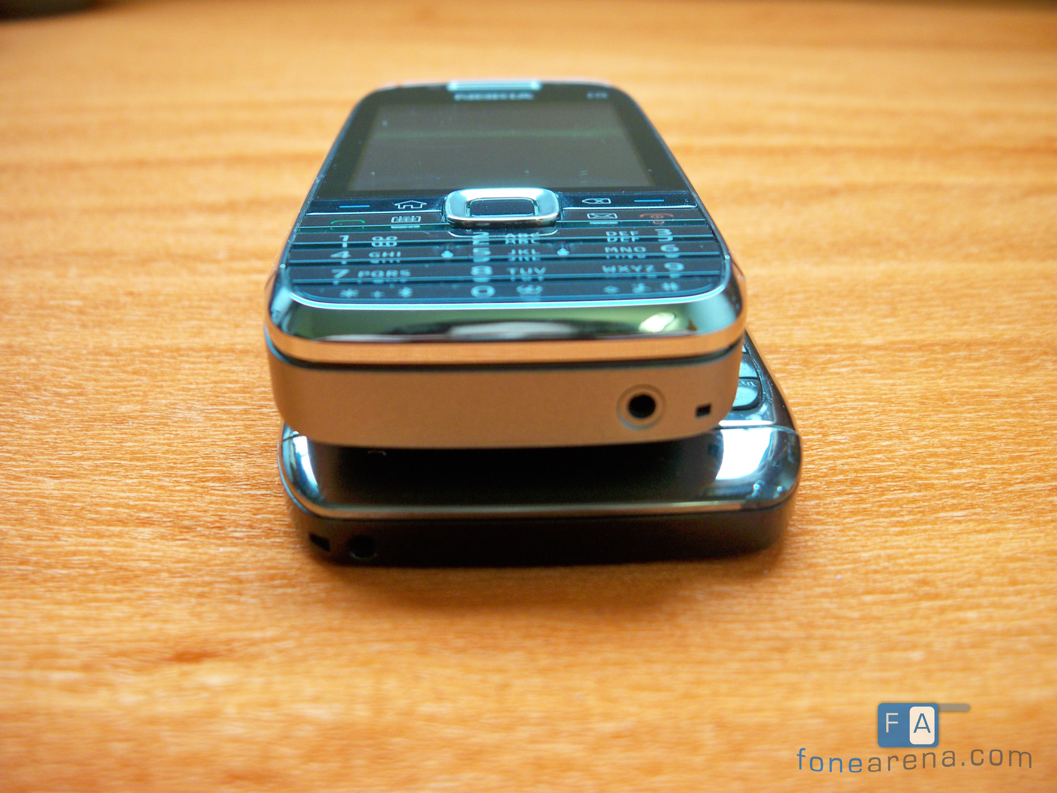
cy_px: 396
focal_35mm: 37
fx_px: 1130
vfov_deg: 38.7
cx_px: 528
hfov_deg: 50.1
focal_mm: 7.9
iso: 125
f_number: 3.1
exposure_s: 1/30
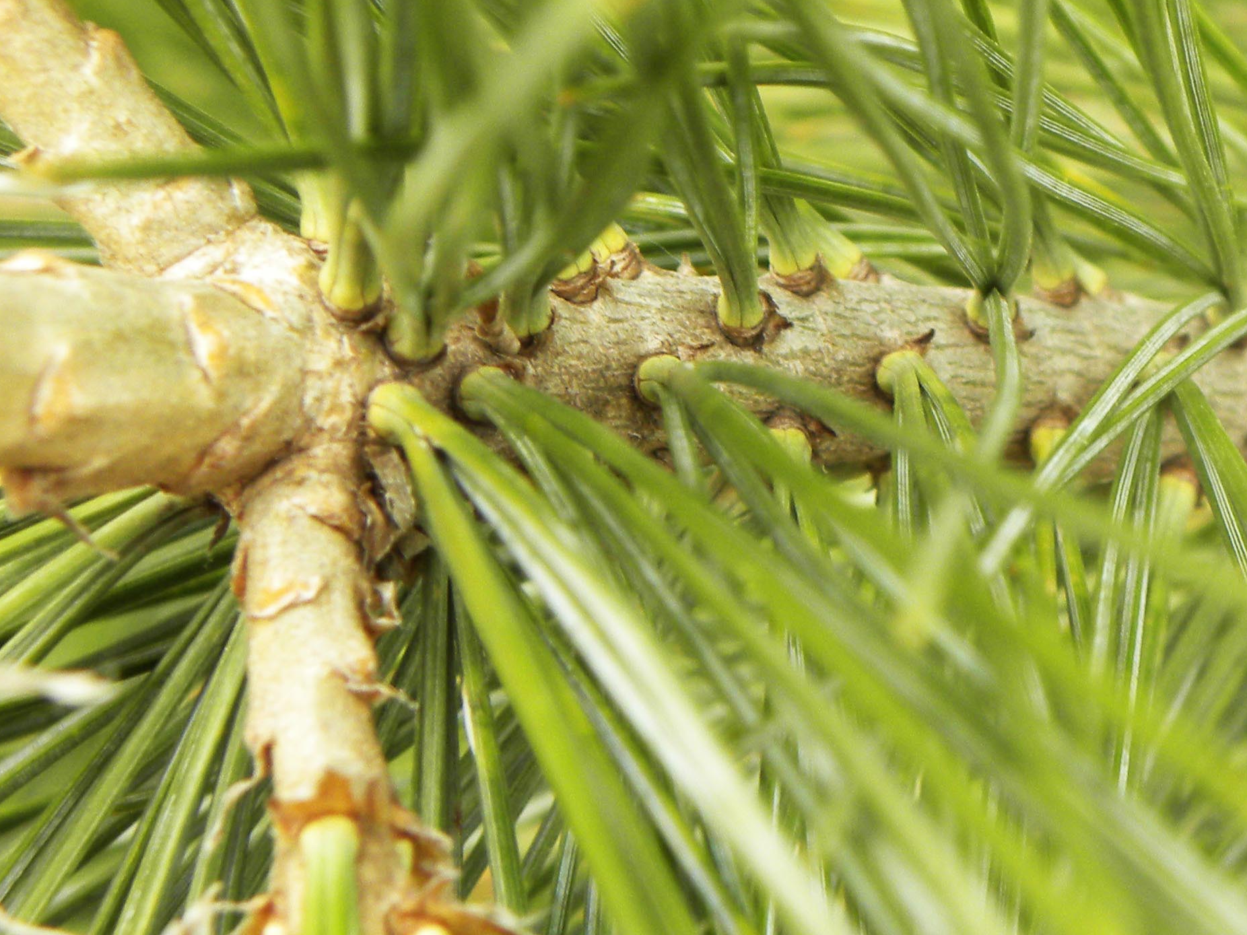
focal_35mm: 162
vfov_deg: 9.2
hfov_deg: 12.2
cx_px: 845
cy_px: 361
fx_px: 5836
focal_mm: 13.4
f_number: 4
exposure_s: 1/73.6
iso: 102
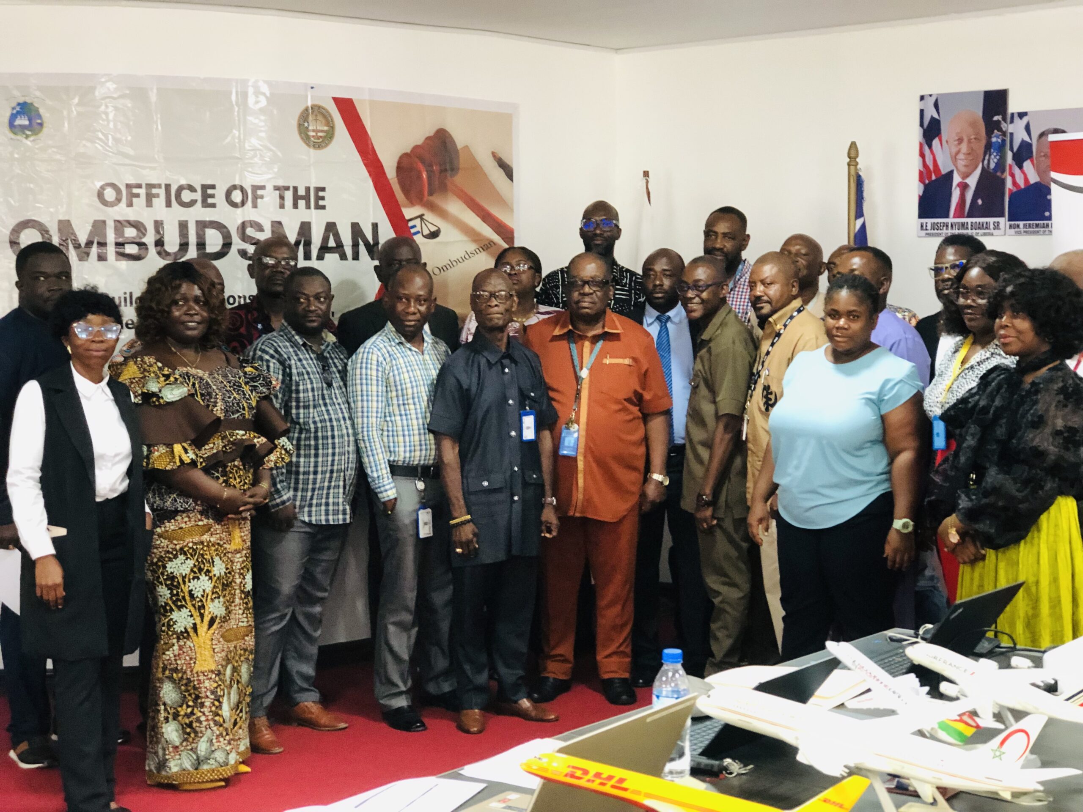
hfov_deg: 33.8
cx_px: 542
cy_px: 406
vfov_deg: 25.7
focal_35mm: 57
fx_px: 1783
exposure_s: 1/33
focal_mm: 6.6
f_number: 2.8
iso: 400
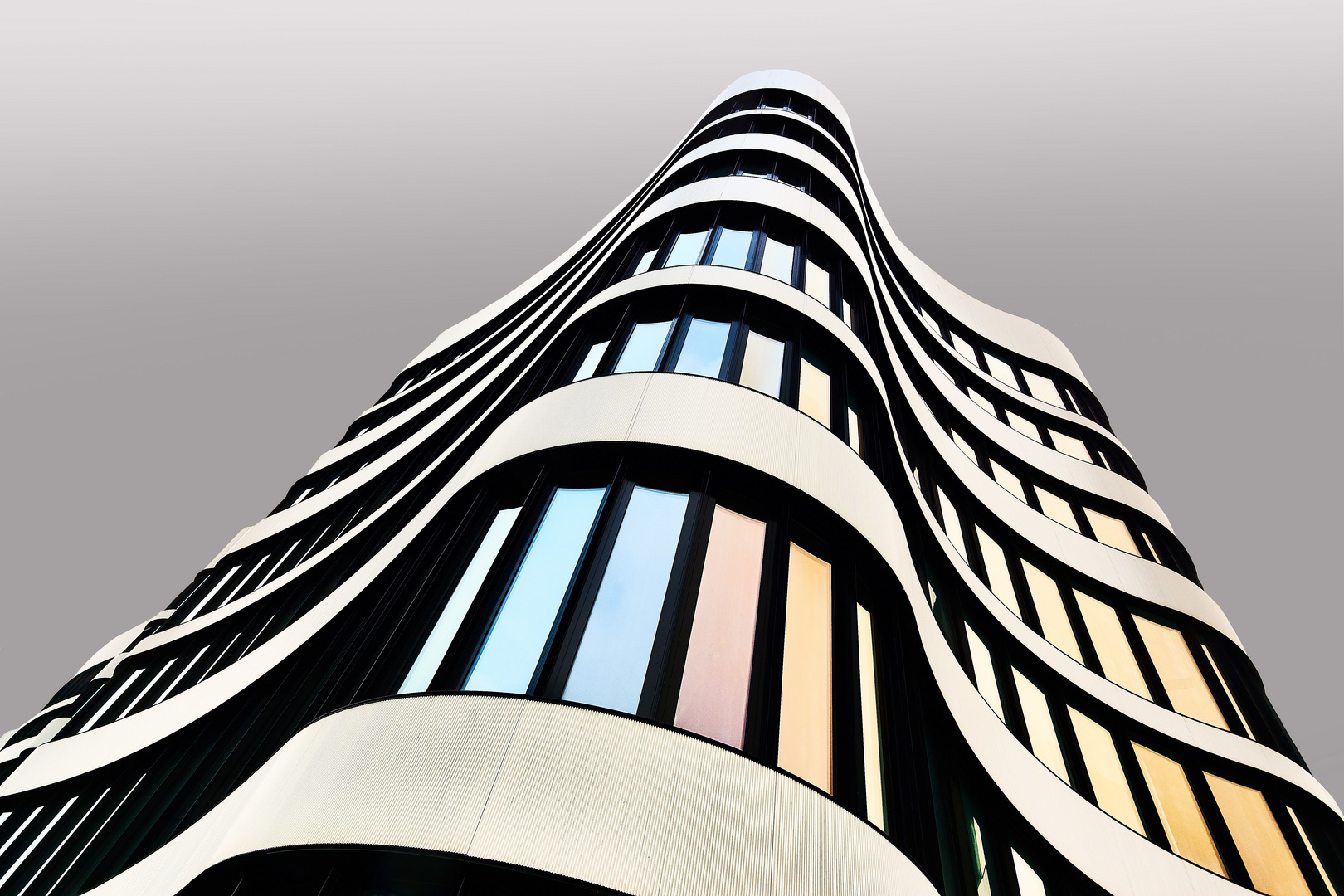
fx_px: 672
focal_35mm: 18
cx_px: 672
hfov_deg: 90.0
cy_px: 448
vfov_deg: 67.4
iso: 200
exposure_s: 1/125
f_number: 7.1
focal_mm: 12
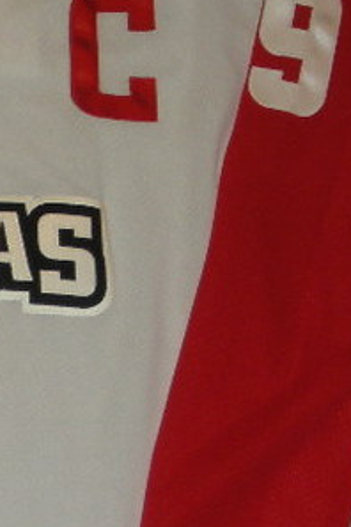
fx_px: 1843
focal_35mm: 126
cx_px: -161
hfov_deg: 10.5
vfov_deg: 16.1
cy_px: 458
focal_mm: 6.3
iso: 80
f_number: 3.5
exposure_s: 1/33.2
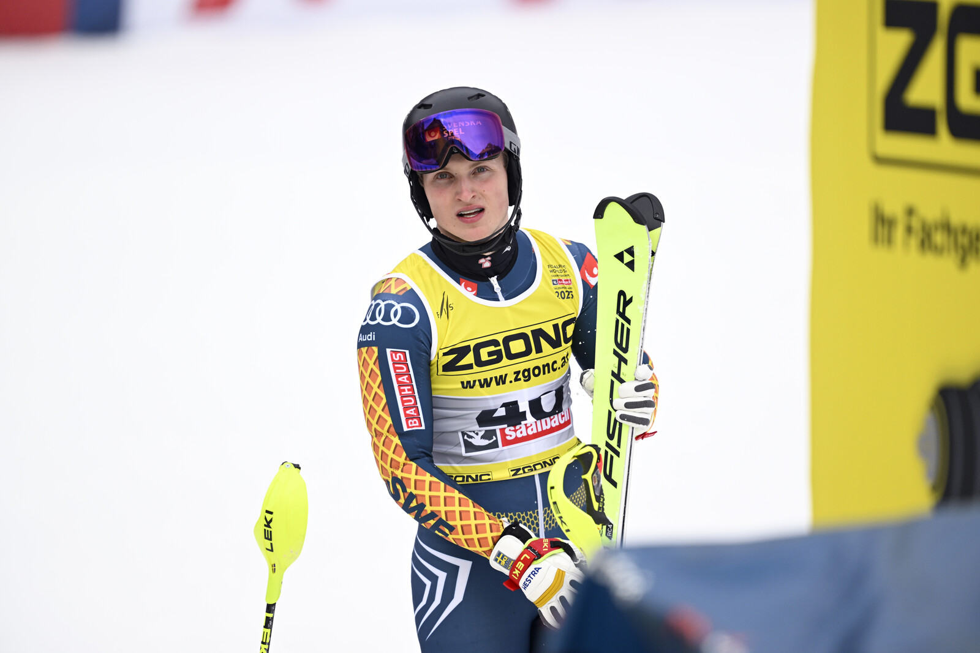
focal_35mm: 400
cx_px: 490
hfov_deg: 5.2
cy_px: 326
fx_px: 10889
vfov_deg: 3.4
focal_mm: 400
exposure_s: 1/6400
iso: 800
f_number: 3.2
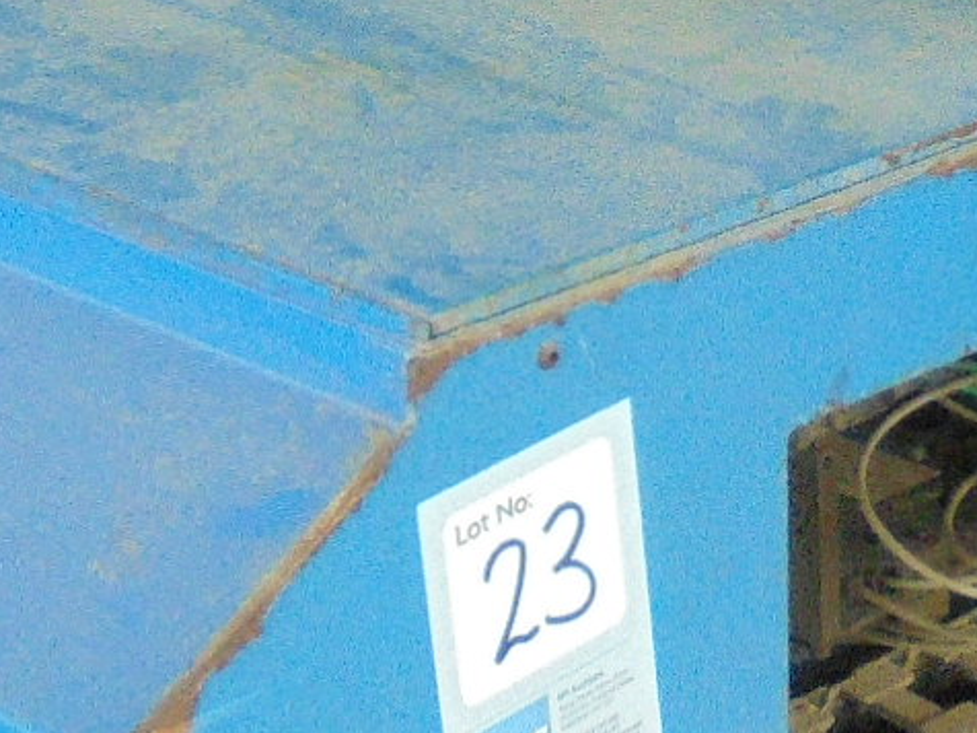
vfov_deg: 10.3
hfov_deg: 13.8
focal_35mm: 142
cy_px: -49
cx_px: 755
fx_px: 4007
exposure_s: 1/250
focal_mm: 4.6
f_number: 3.5
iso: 500
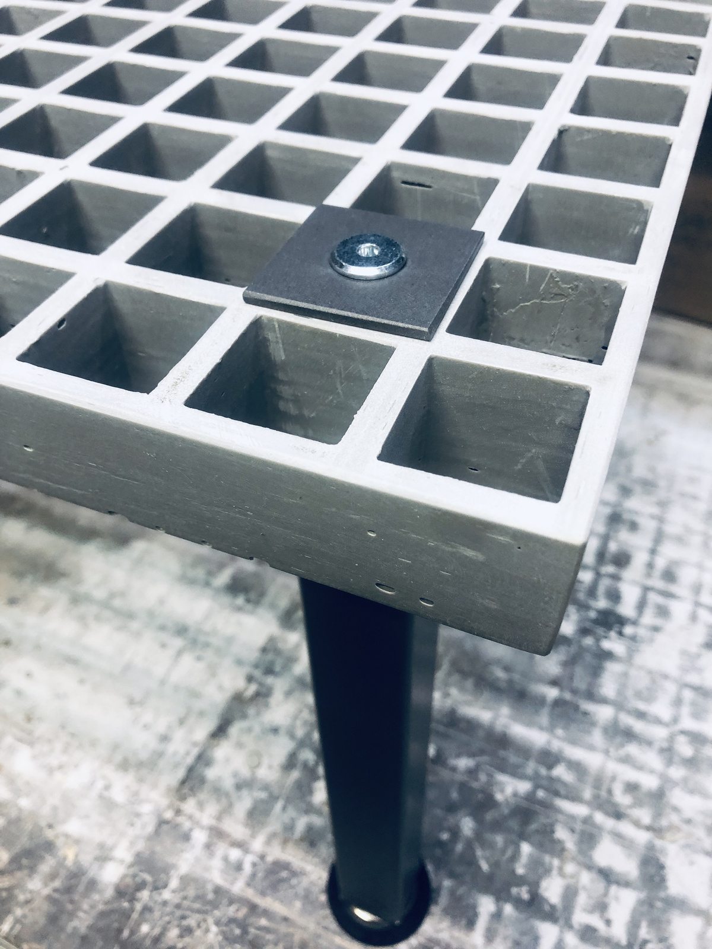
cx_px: 356
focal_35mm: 28
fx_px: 768
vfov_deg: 63.4
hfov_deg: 49.7
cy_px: 474
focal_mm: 3.99
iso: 40
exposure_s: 1/30
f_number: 1.8
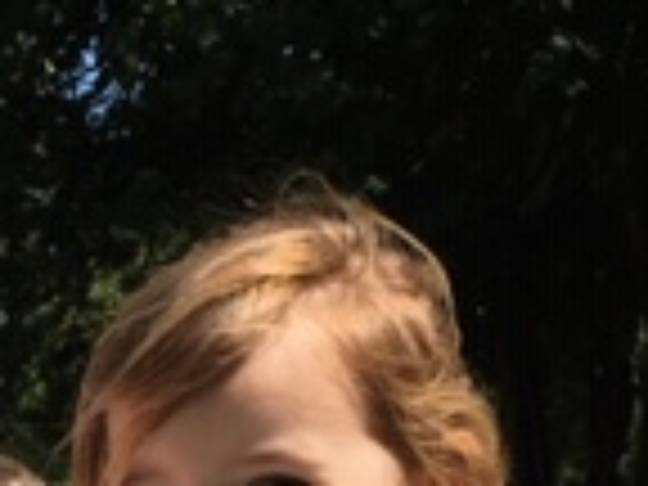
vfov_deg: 11.0
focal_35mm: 129
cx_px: -189
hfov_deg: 14.6
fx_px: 2415
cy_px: 752
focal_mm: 4.15
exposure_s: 1/2404
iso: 25
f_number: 2.2
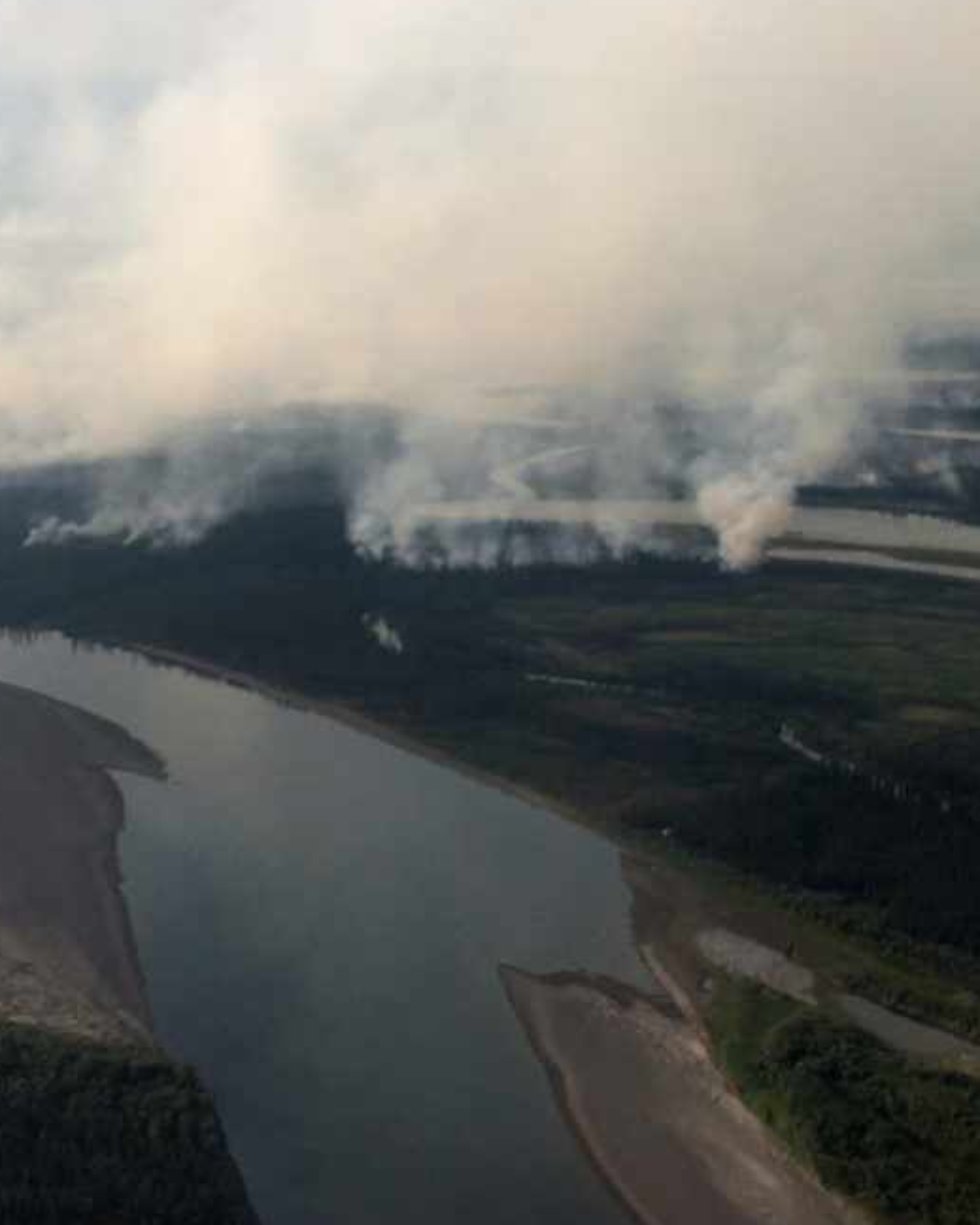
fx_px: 2430
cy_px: 398
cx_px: 485
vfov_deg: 28.1
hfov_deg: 22.8
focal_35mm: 67
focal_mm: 4.15
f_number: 2.2
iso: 25
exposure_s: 1/1570
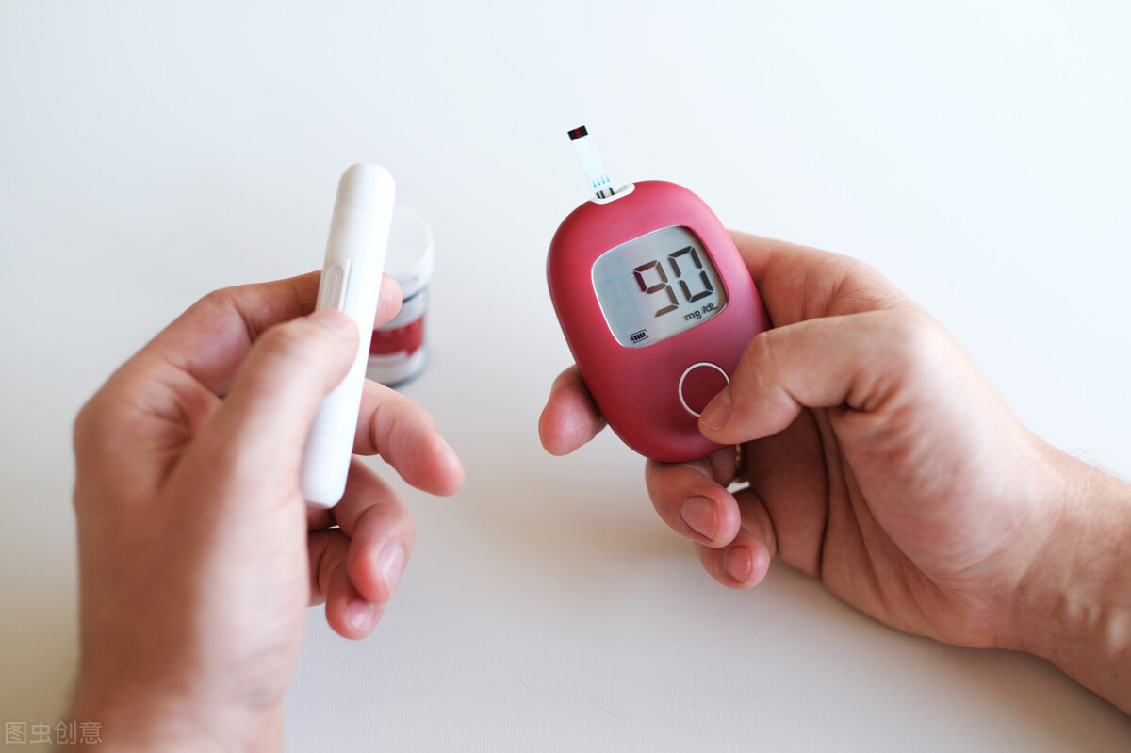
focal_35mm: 84
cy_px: 376
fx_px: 2638
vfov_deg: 16.2
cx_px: 566
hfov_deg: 24.2
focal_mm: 56
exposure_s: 1/250
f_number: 2
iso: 200
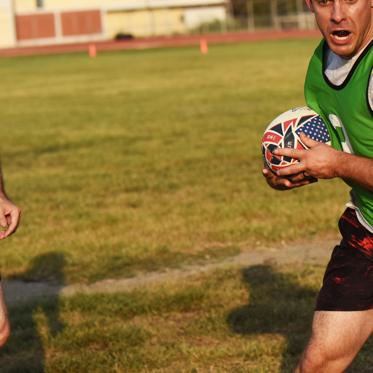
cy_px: 204
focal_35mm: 160
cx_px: 309
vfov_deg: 10.9
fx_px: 1951
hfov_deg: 10.9
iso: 250
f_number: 3.5
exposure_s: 1/4000
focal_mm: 70
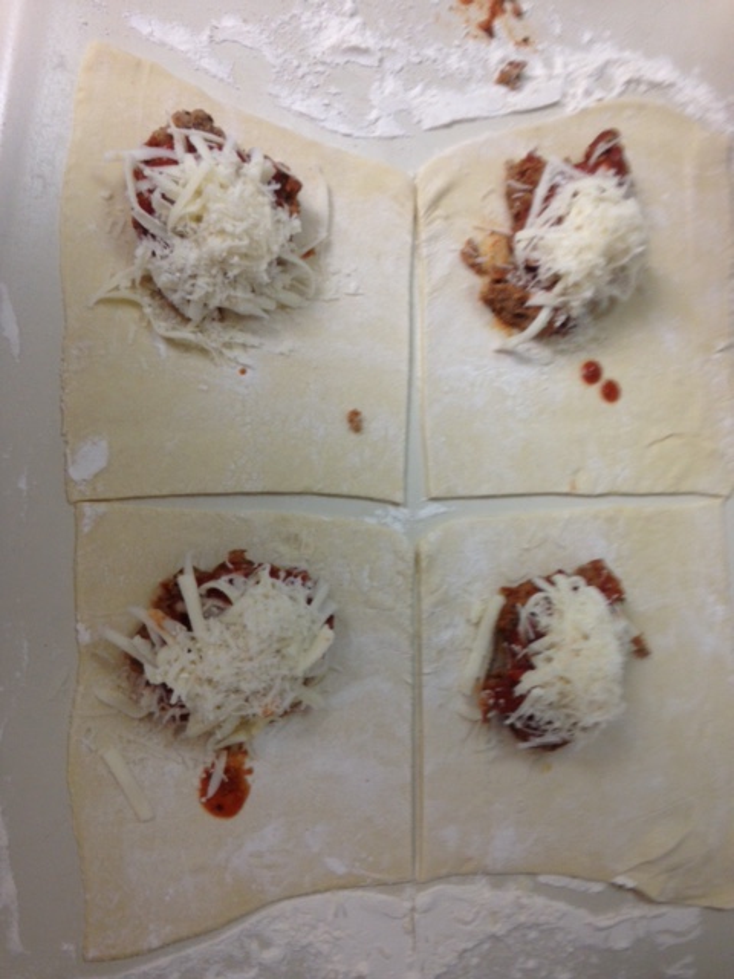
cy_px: 490
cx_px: 367
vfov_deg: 55.4
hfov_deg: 42.9
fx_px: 933
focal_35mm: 33
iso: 80
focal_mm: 4.12
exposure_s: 1/20
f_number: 2.4
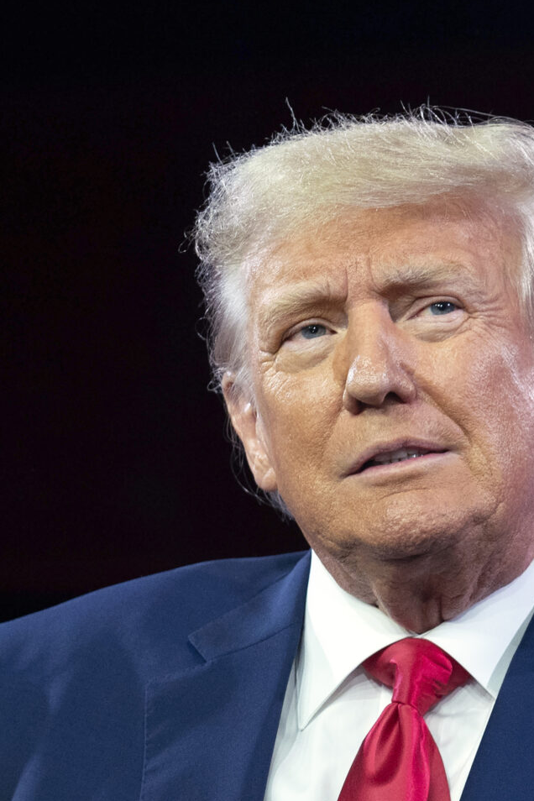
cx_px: 148
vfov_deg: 10.0
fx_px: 4583
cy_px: 537
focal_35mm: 206
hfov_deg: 6.7
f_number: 3.5
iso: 1600
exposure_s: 1/400
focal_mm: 96
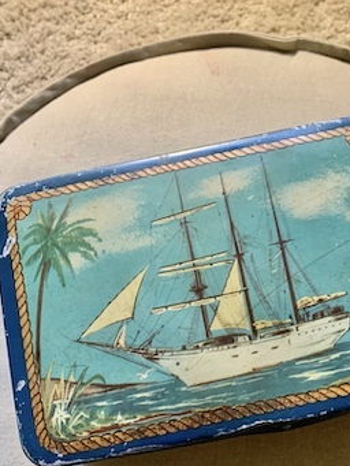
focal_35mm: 36
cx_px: 220
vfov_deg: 50.7
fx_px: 485
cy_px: 299
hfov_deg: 39.4
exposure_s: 1/40
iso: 400
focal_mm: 4.25
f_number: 1.8
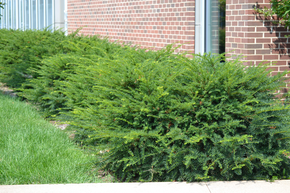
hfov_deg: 20.6
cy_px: 96
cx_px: 145
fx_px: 797
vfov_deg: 13.8
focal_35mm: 99
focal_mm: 66
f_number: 6.3
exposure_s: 1/160
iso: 100
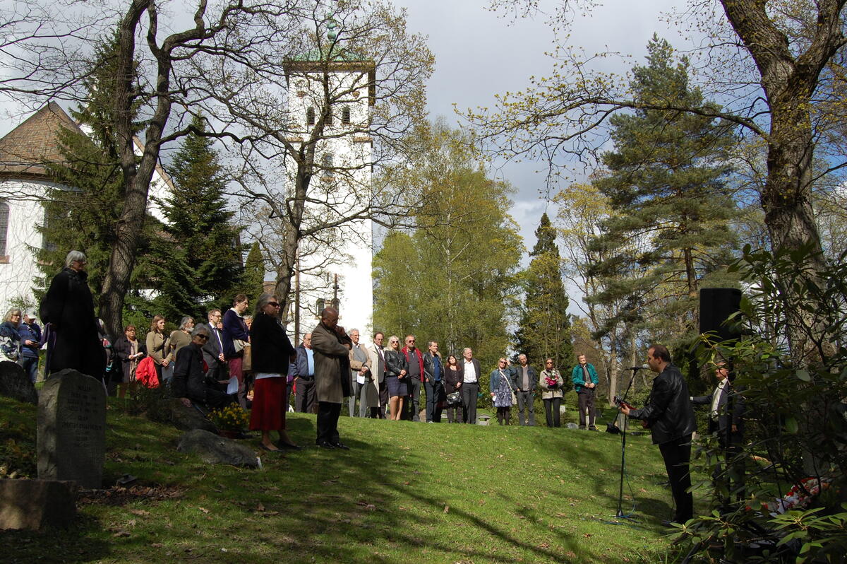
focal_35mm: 30
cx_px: 424
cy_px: 282
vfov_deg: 43.5
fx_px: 705
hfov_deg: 62.0
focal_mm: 20
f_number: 9
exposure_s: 1/320
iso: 200
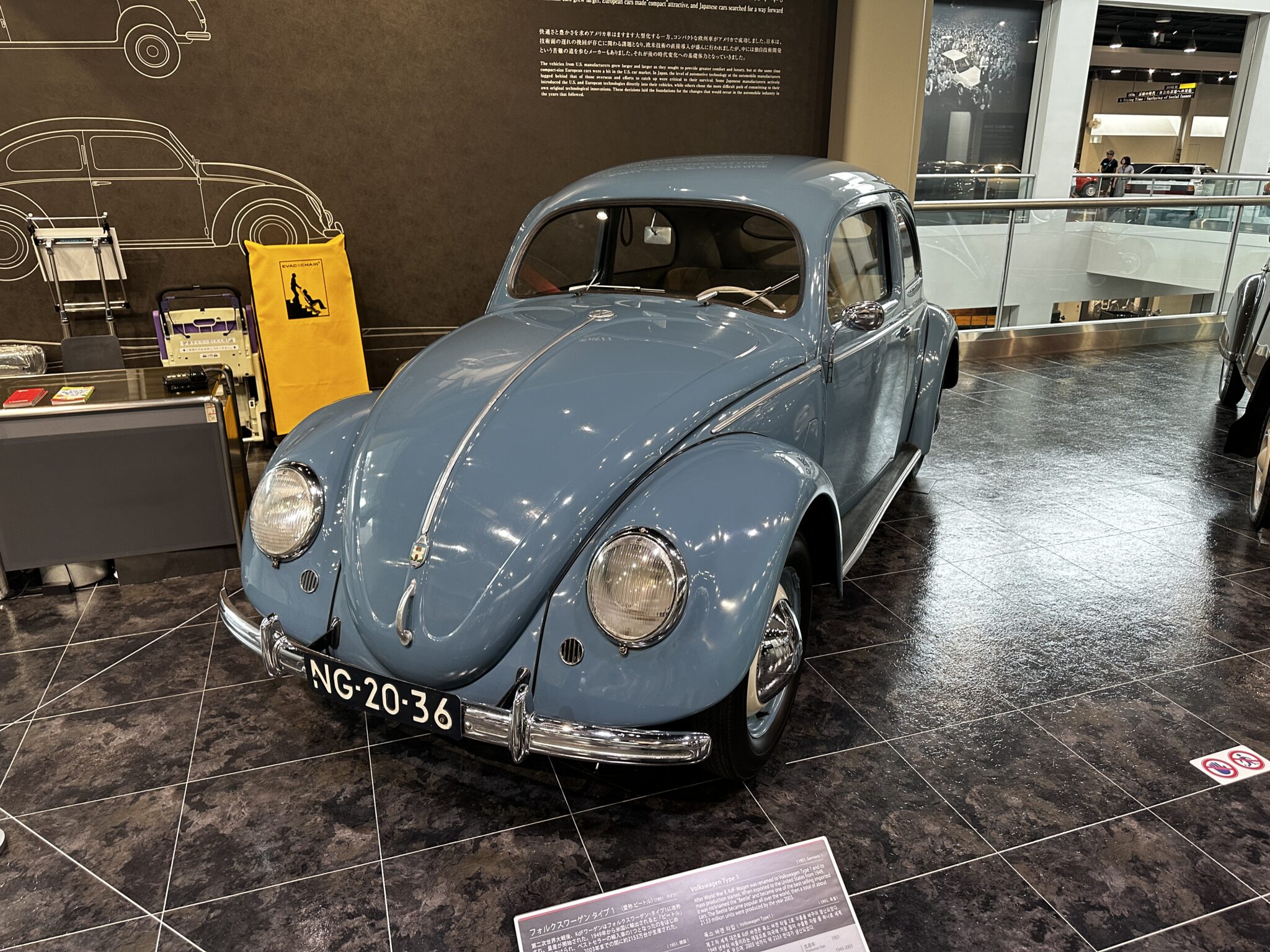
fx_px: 881
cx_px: 635
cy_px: 476
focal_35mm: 24
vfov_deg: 56.8
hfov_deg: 71.6
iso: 160
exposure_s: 1/60
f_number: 1.78
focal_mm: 6.86
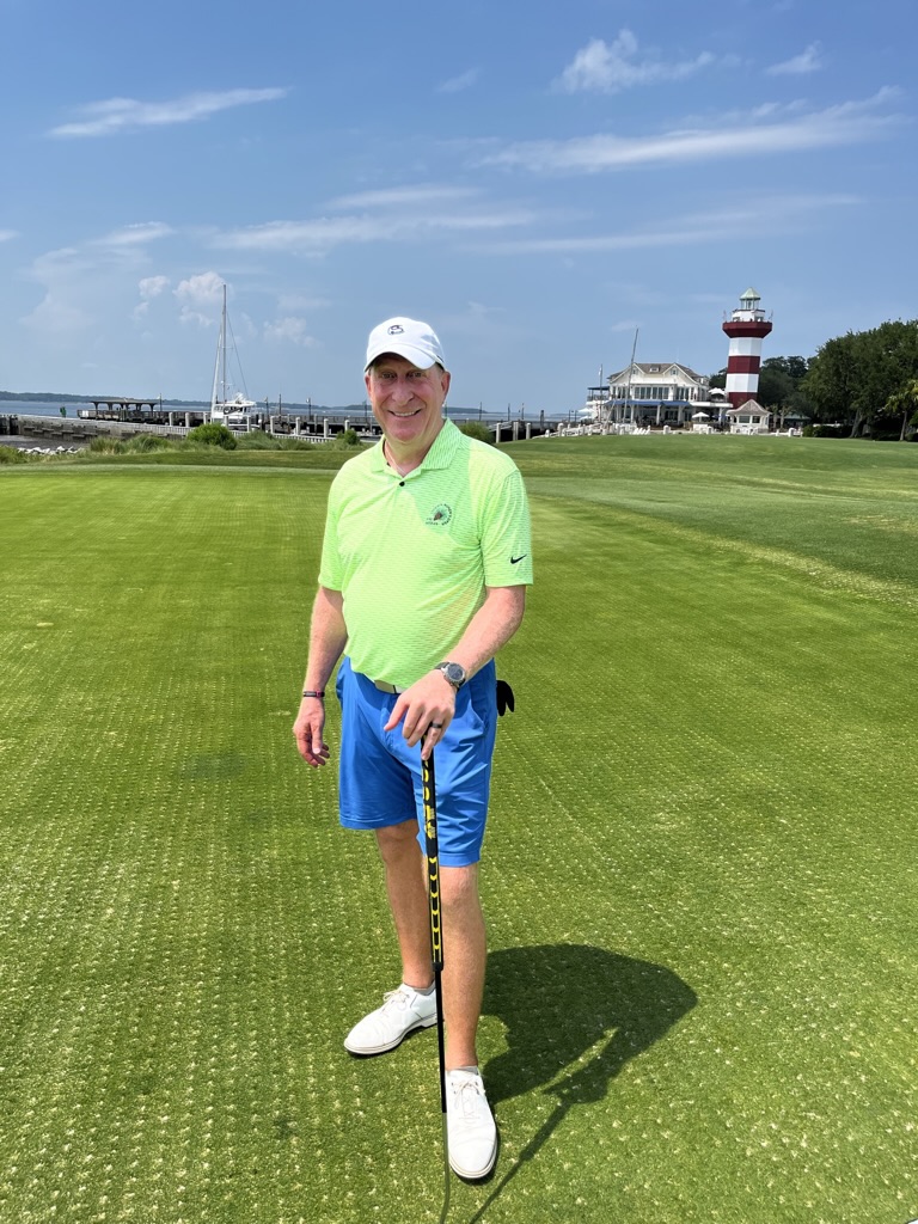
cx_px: 459
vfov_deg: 67.3
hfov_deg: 53.1
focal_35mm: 26
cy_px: 612
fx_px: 919
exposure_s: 1/2967
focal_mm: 5.1
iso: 50
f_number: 1.6
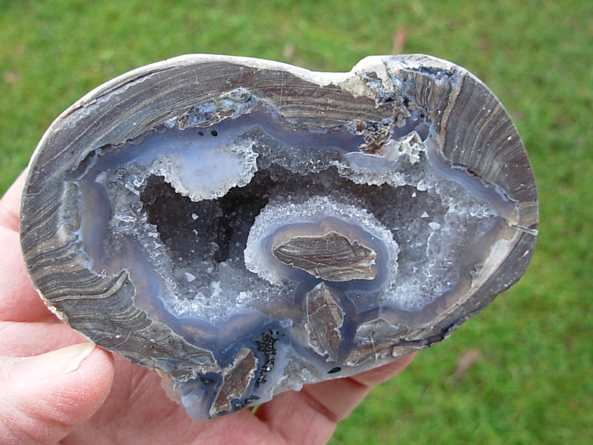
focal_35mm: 38
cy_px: 222
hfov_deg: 49.0
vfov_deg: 37.7
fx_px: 651
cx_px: 296
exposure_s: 1/49.4
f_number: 2.9
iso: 50
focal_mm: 6.3
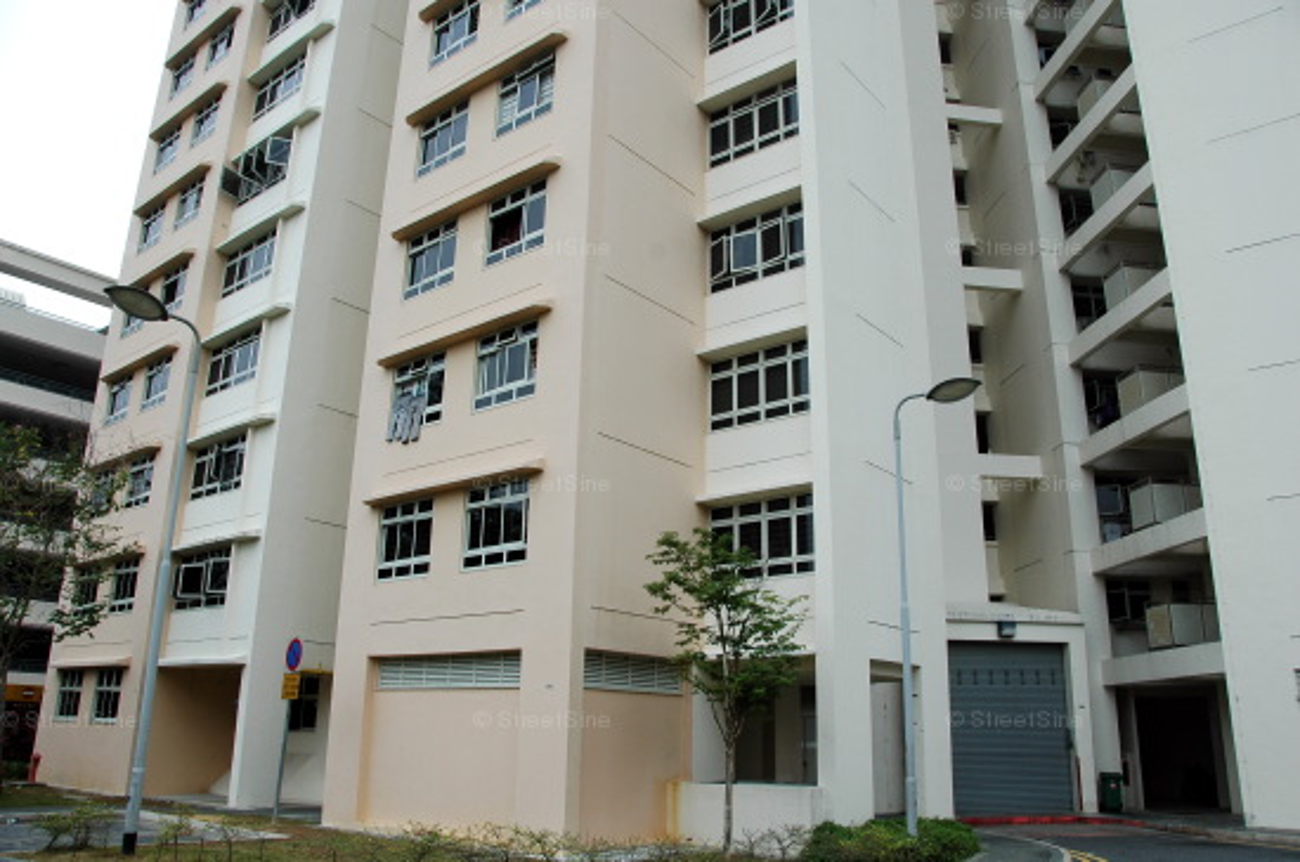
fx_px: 974
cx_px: 650
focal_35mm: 27
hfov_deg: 67.5
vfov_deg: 47.8
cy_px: 431
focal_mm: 18
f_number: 6.3
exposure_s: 1/400
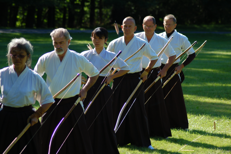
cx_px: 116
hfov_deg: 9.5
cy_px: 77
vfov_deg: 6.3
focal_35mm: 218
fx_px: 1394
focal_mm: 145
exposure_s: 1/320
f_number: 4.5
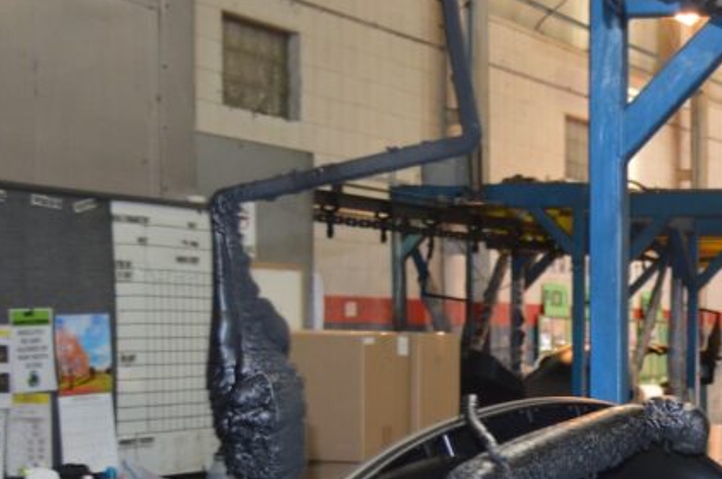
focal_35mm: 91
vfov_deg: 14.7
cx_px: 808
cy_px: 493
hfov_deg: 21.2
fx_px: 1823
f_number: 4.2
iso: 800
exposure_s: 1/60
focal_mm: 26
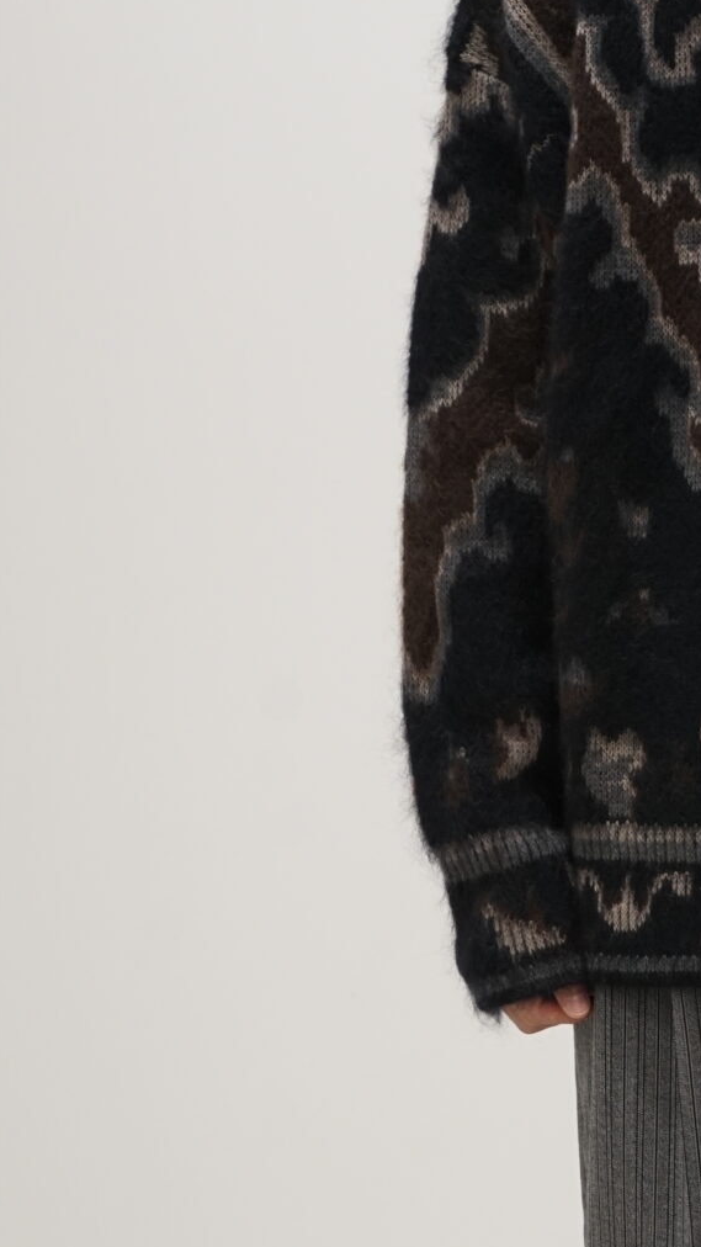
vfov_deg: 13.1
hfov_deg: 7.4
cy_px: 1015
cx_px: 861
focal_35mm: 163
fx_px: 5388
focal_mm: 70
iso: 640
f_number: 5.6
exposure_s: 1/60
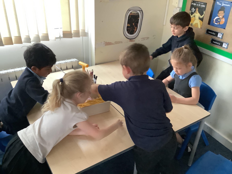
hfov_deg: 58.4
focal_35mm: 31
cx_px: 116
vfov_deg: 45.4
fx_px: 208
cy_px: 87
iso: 320
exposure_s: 1/50
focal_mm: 3.3
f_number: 2.4
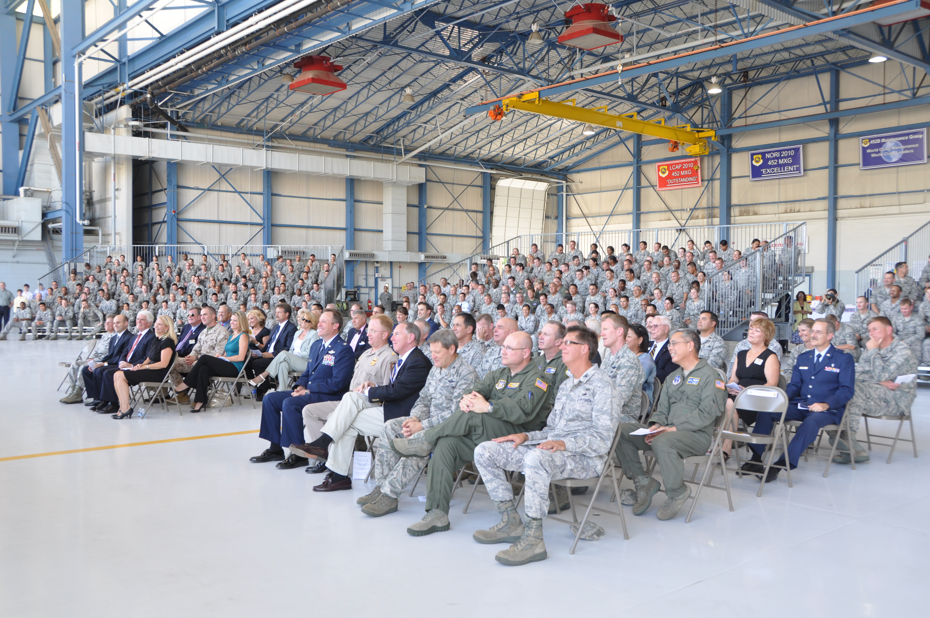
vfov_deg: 39.9
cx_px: 465
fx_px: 851
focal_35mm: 33
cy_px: 309
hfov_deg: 57.3
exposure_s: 1/60
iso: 400
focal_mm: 22
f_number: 6.3
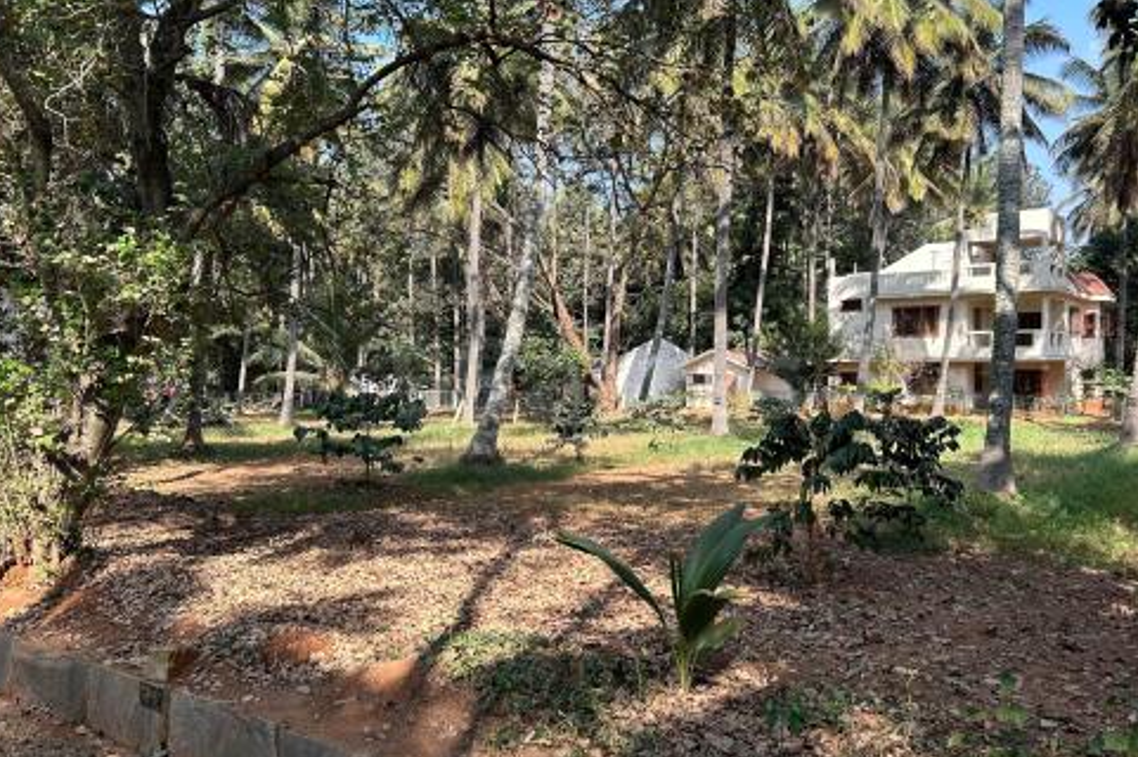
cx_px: 597
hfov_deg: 61.9
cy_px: 378
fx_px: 948
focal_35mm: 30
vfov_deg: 43.5
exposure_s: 1/991
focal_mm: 5.7
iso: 50
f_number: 1.5
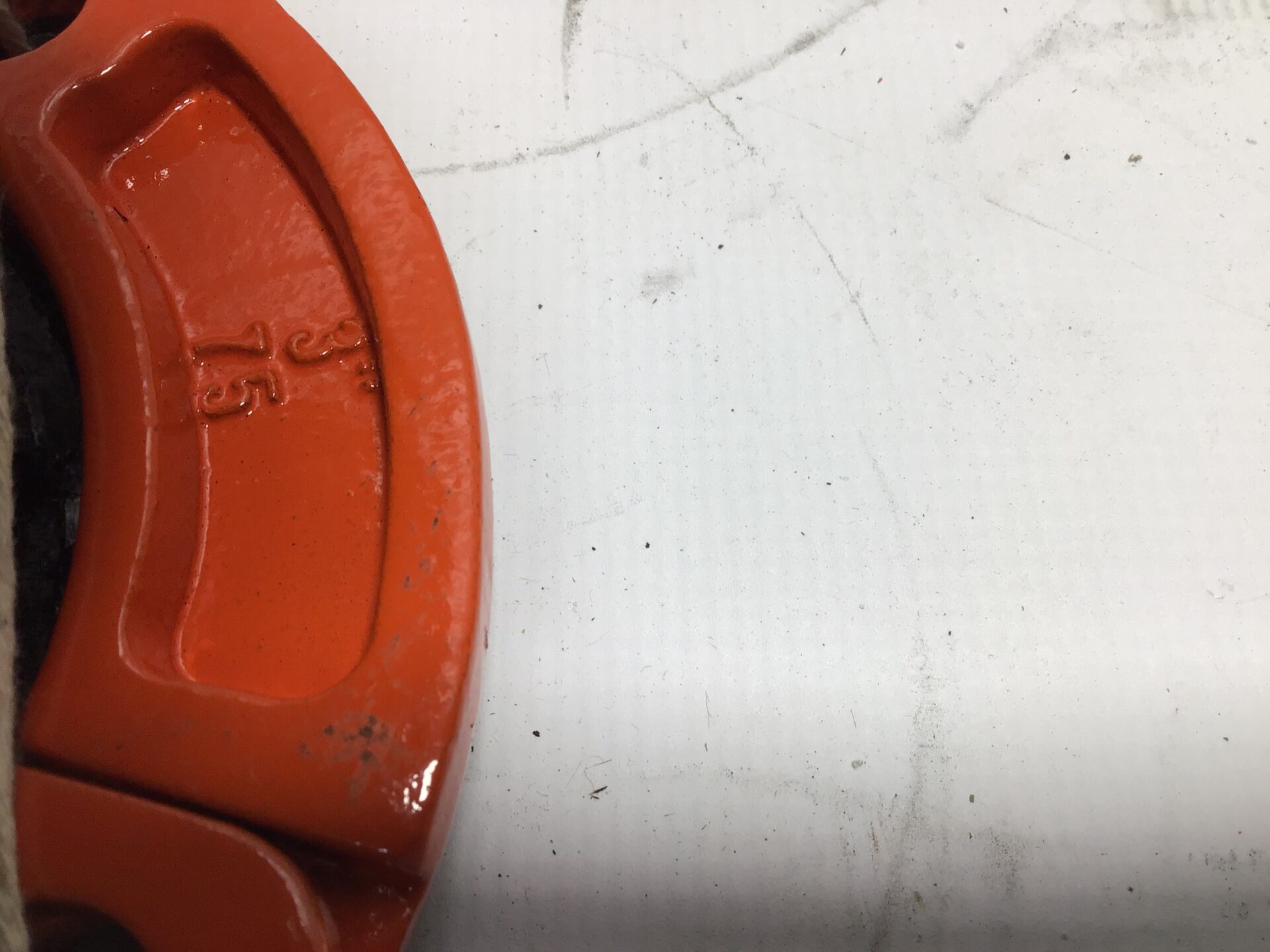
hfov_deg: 58.4
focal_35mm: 31
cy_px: 476
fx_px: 1137
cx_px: 635
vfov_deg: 45.4
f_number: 2.4
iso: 25
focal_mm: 3.3
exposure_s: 1/120
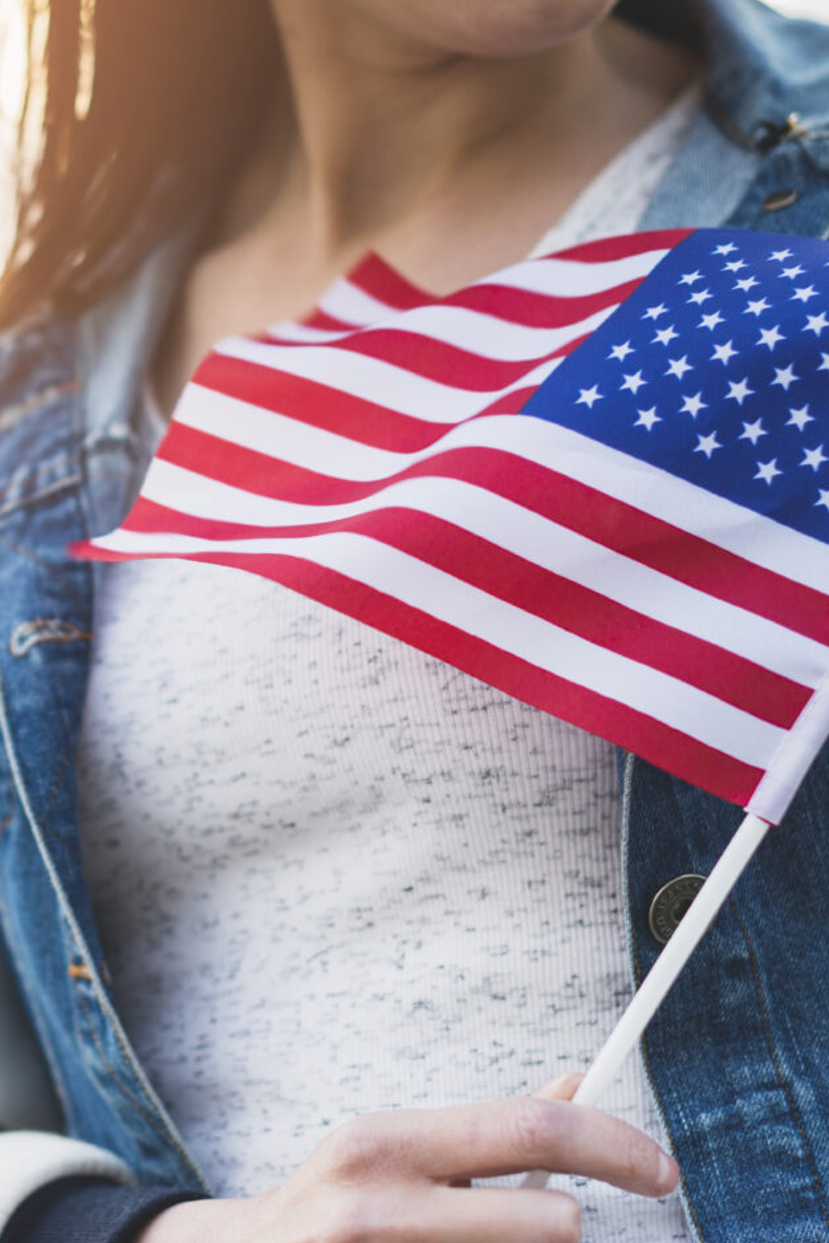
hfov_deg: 16.5
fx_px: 2831
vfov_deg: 24.8
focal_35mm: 82
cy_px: 598
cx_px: 126
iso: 250
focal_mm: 50
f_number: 2.5
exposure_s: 1/500
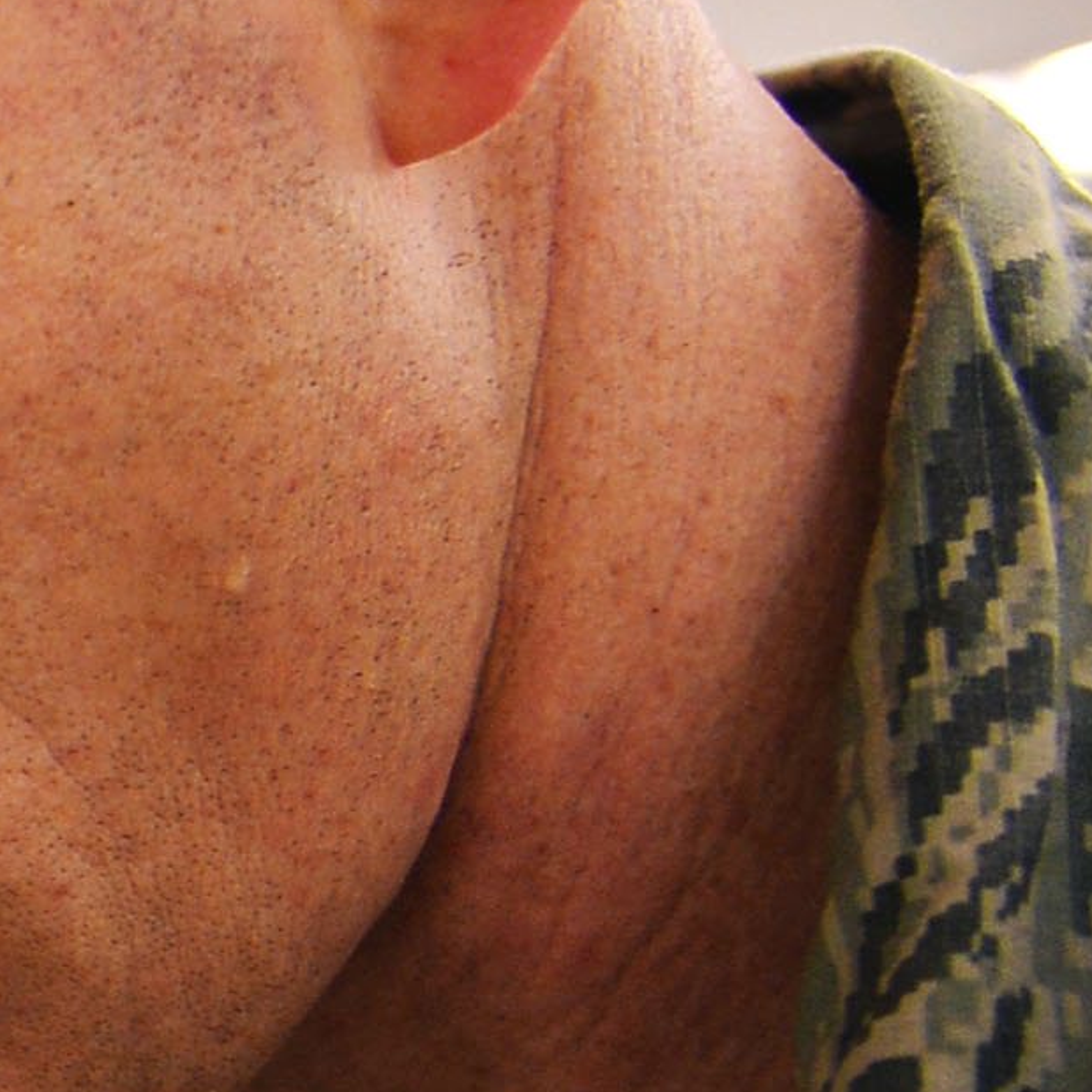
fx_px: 5246
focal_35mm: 147
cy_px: 1016
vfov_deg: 11.8
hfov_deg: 10.0
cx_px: -1739
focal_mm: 29
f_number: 2.8
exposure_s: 1/160
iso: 500
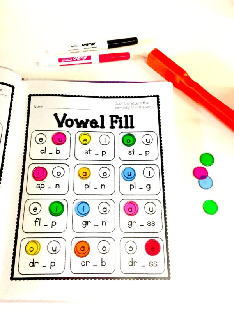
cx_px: 117
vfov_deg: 61.7
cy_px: 156
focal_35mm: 29
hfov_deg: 48.2
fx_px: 261
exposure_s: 1/30
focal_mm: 4.15
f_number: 2.2
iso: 200
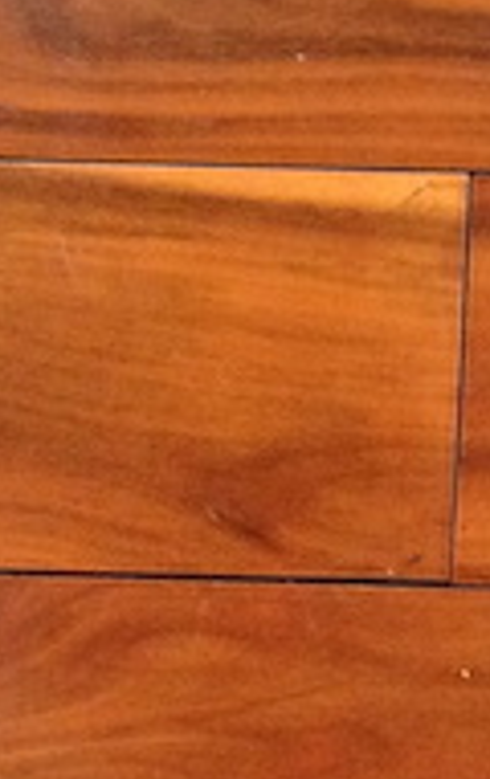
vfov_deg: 13.3
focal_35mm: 155
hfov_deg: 8.1
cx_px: 980
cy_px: 816
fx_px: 3299
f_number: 2.4
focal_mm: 4.28
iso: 320
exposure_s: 1/20
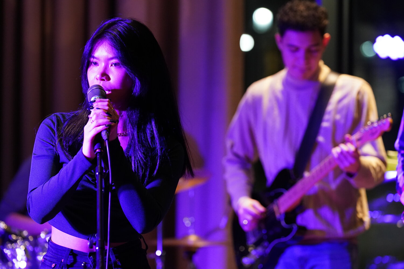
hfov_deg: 13.0
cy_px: 134
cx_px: 202
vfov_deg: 8.7
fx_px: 1773
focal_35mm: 158
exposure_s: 1/160
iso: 5000
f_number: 3.5
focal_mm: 158
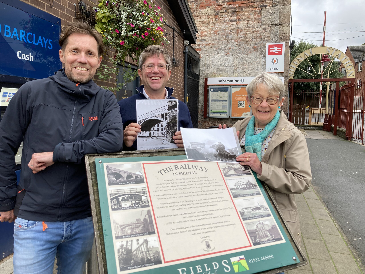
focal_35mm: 28
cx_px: 182
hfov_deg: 63.4
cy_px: 137
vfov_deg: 49.7
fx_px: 295
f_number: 1.8
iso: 20
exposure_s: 1/379
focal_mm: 3.99
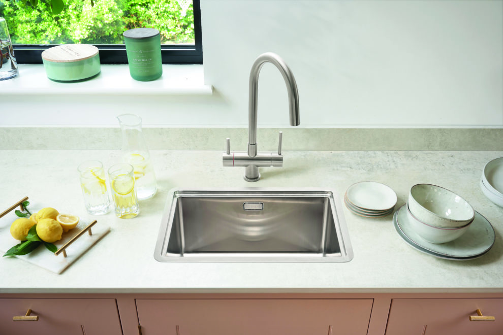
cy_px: 168
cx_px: 252
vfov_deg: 38.9
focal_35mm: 34
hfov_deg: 55.8
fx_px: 475
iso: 64
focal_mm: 34
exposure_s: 1/15
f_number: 10
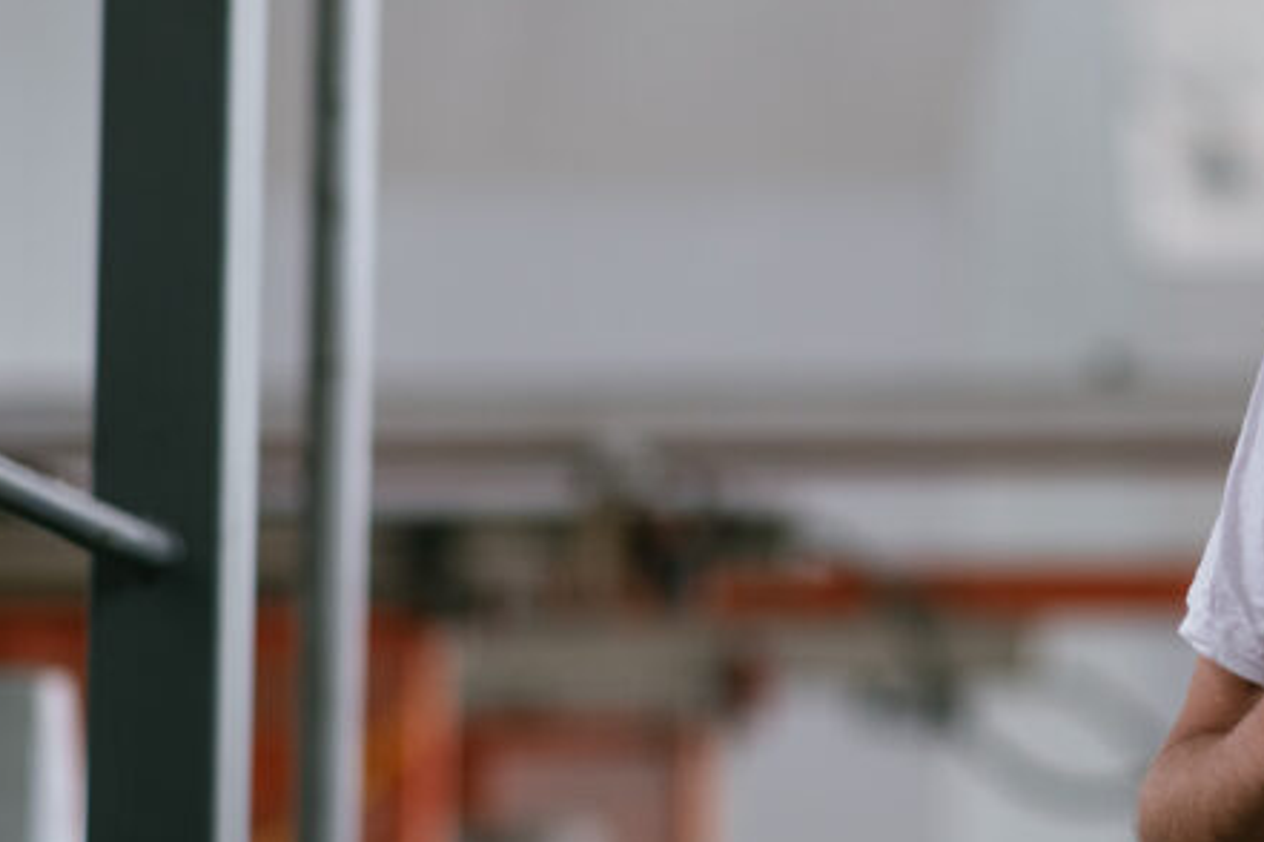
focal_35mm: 366
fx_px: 12850
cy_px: 516
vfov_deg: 3.8
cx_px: 1353
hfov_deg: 5.6
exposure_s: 1/160
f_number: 2
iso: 200
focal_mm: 105
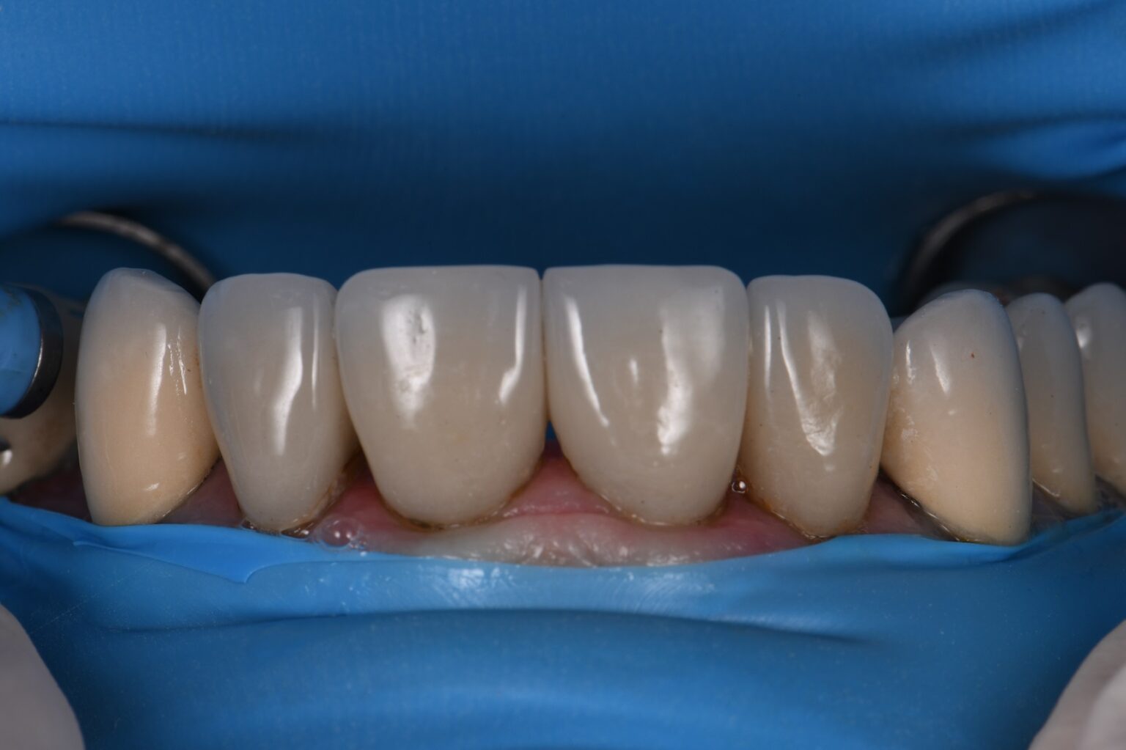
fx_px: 3940
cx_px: 563
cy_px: 375
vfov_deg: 10.9
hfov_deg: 16.3
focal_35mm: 126
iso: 200
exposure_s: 1/160
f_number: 32
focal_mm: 105
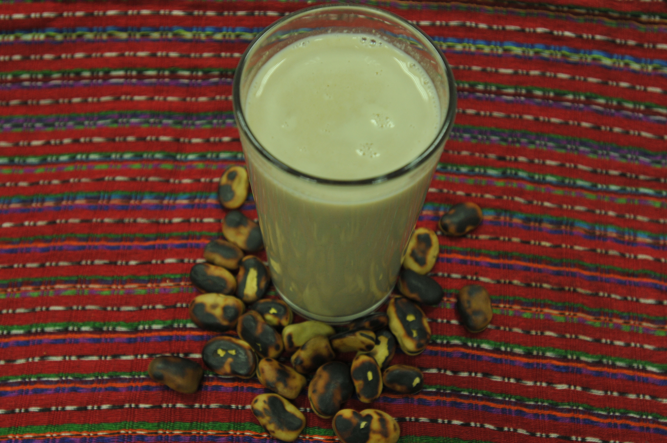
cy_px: 222
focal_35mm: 45
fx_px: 833
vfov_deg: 29.8
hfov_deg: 43.7
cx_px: 334
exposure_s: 1/80
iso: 450
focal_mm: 30
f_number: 3.2
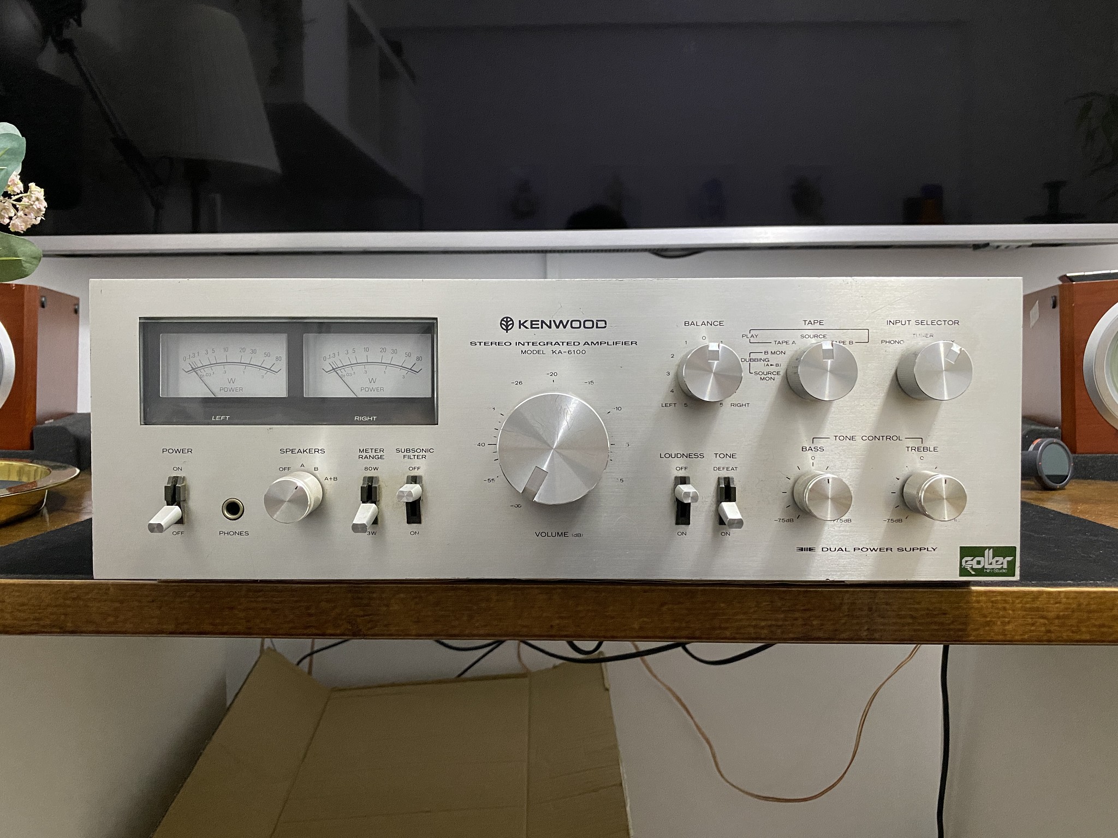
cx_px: 559
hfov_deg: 67.3
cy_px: 419
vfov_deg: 53.1
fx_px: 840
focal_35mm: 26
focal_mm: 4.25
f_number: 1.8
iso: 500
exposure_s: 1/40
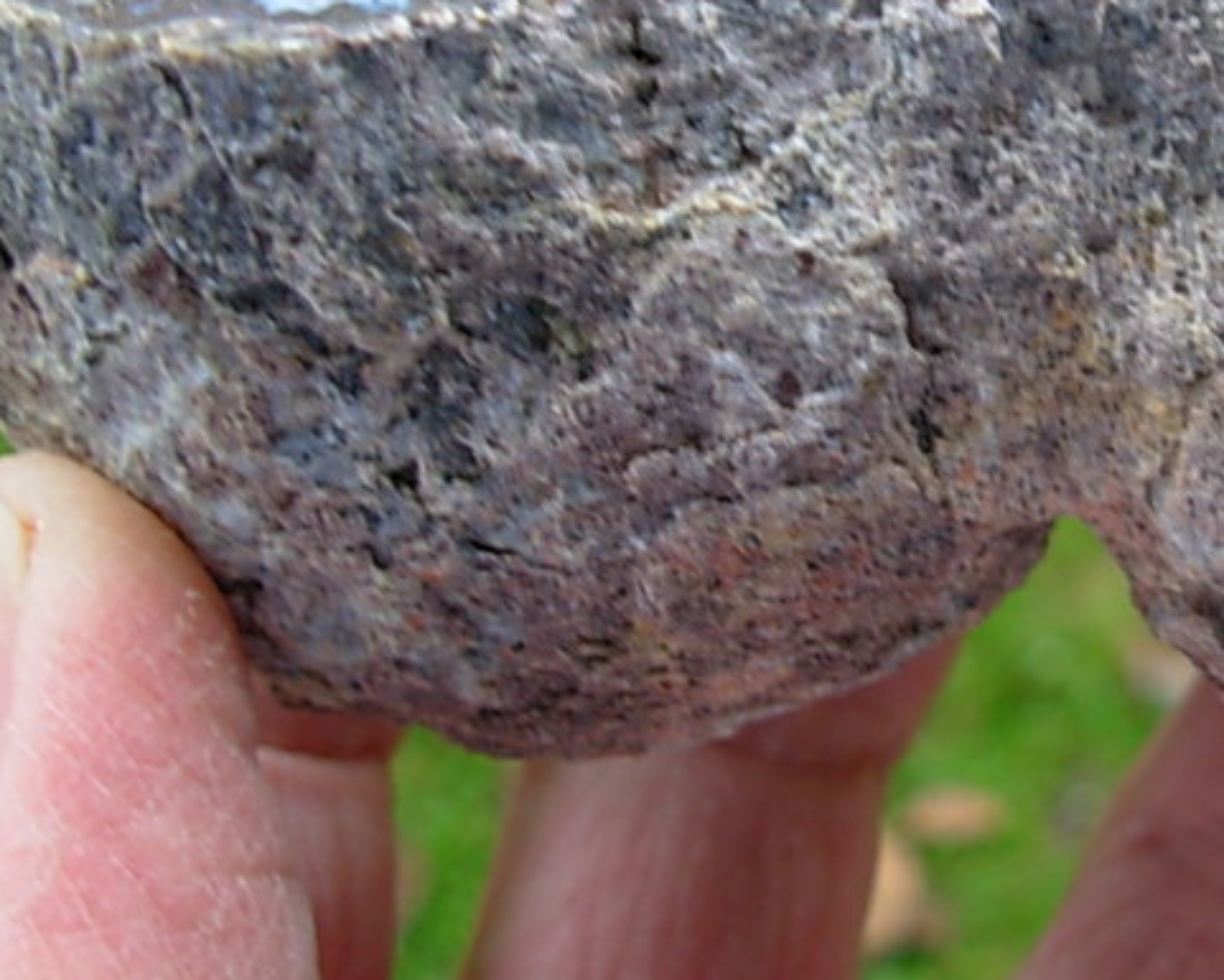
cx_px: 1074
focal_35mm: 79
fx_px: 2862
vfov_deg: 19.3
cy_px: 229
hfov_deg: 23.6
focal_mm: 6.3
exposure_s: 1/31.1
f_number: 2.9
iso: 50
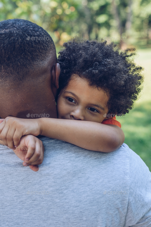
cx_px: 76
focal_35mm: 50
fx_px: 314
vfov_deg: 39.6
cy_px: 114
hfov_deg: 27.0
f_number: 4
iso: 250
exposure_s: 1/250
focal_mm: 50
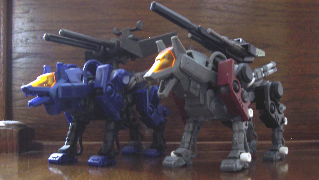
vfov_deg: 28.3
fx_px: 355
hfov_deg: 48.4
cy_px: 99
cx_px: 161
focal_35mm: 42
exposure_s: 1
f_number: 2.6
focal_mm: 5.8
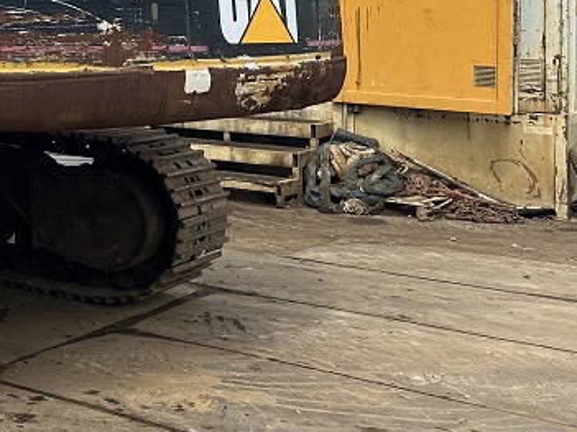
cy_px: 10
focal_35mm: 69
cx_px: -210
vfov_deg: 20.7
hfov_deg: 24.0
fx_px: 1150
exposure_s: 1/3247
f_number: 1.78
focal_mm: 6.86
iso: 80
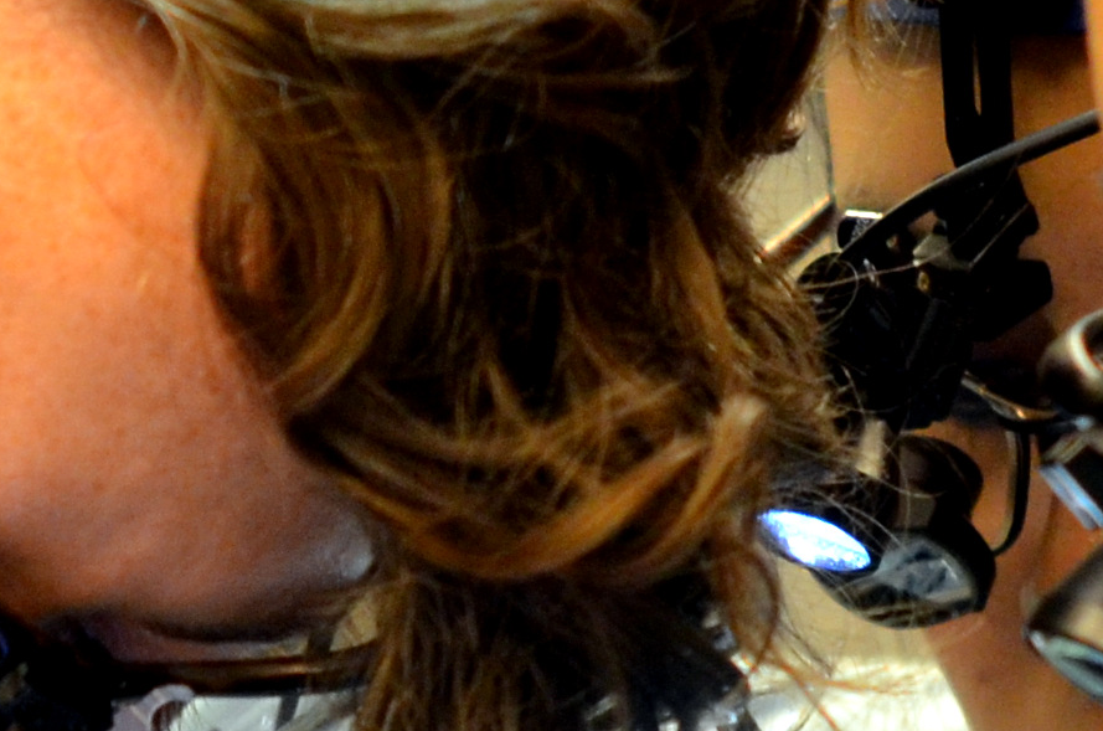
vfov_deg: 2.3
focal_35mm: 582
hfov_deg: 3.5
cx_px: -416
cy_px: 1457
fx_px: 17797
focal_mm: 70
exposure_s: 1/160
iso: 800
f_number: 3.2
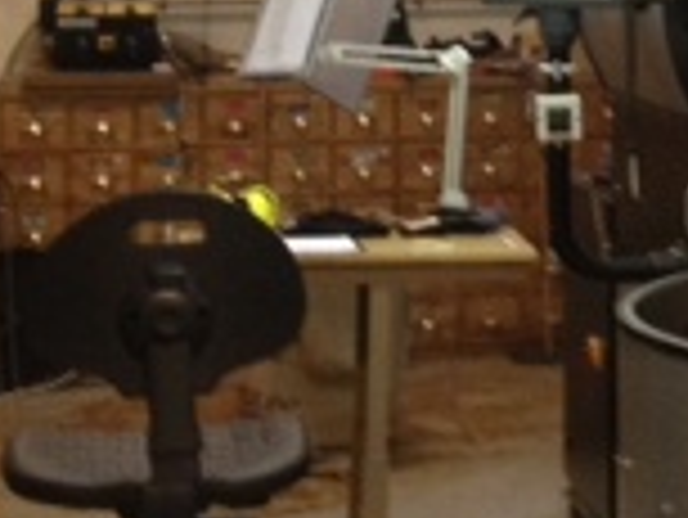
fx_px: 2904
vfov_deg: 10.1
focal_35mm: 146
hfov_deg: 13.2
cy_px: -68
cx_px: 769
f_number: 2.4
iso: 250
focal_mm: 4.28
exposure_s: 1/20
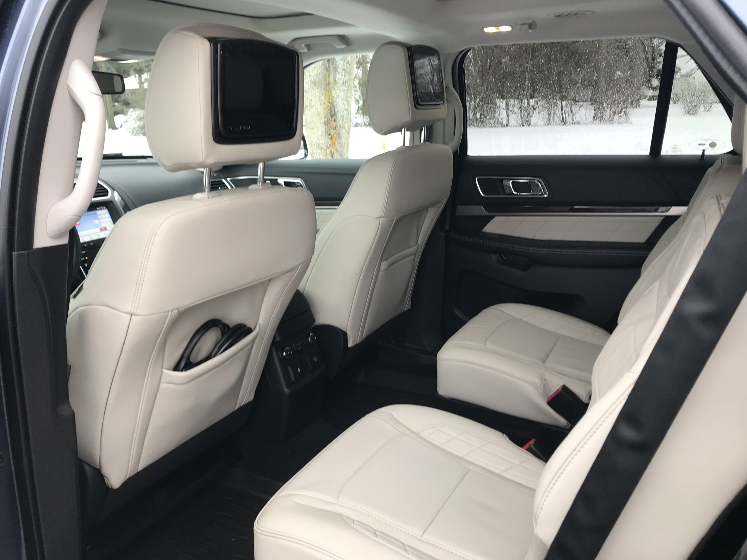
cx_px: 374
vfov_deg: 49.7
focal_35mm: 28
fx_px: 604
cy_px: 280
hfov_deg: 63.4
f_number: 1.8
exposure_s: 1/50
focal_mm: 3.99
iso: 20
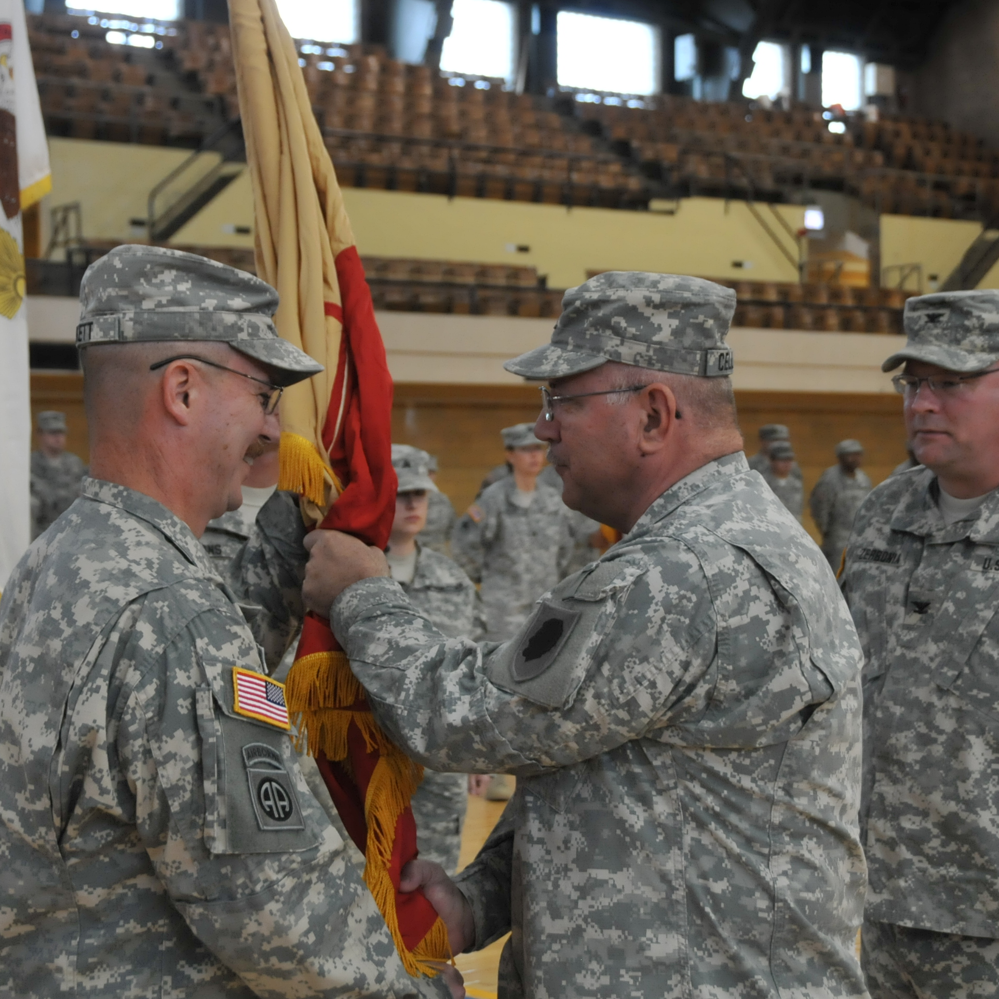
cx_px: 512
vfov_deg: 27.8
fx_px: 2015
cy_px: 446
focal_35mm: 62
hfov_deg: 27.8
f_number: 4
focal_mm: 29
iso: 800
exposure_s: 1/80
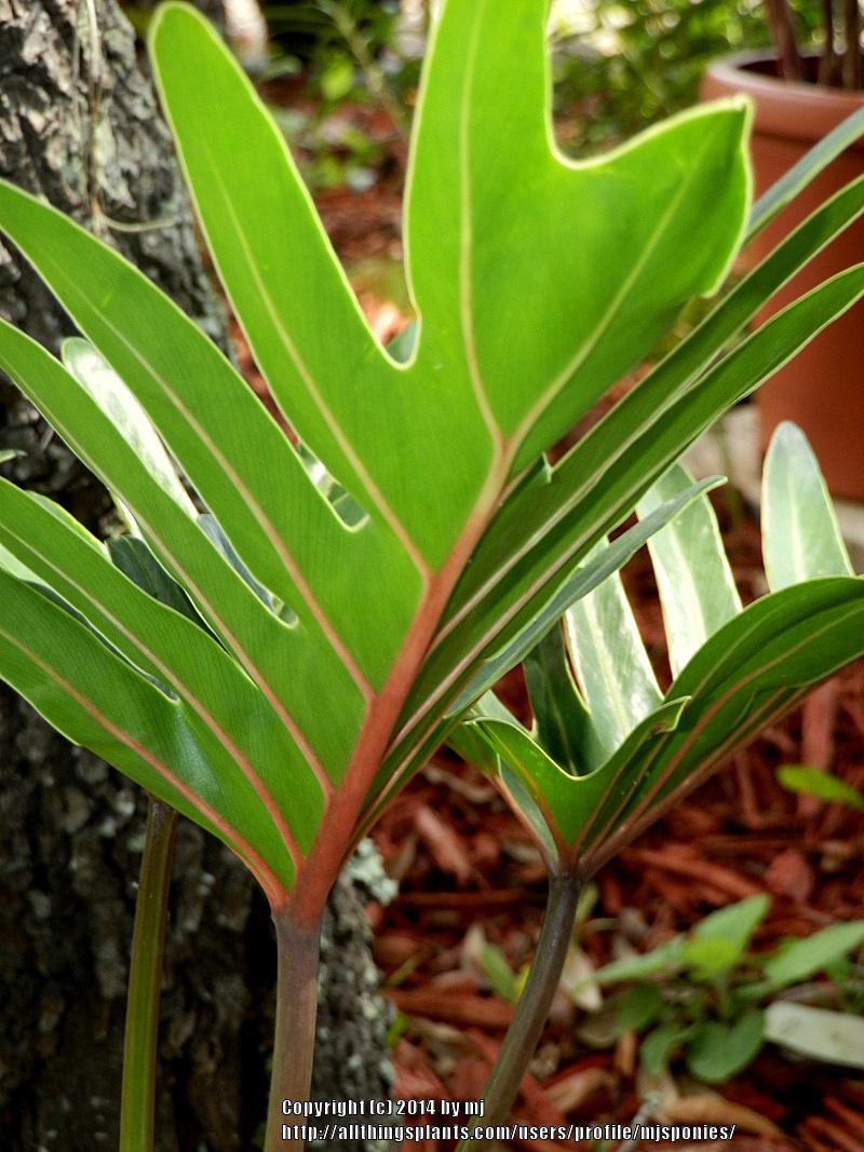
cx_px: 432
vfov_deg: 26.7
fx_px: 2430
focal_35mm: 73
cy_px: 576
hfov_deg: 20.2
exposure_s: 1/100
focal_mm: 13.18
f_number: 4.1
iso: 100
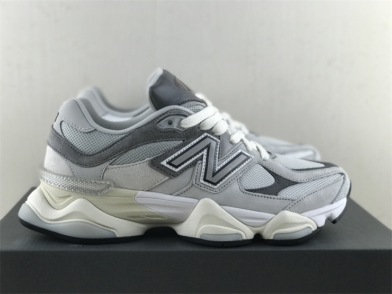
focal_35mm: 57
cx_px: 196
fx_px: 645
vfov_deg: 25.7
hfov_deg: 33.8
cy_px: 147
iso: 50
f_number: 2.8
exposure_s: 1/50
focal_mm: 6.6
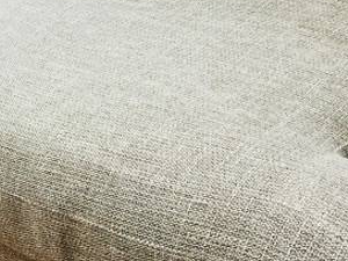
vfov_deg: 16.4
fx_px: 875
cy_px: -33
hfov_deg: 22.2
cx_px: 75
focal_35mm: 87
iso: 50
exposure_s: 1/30
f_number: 2.2
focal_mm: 4.15
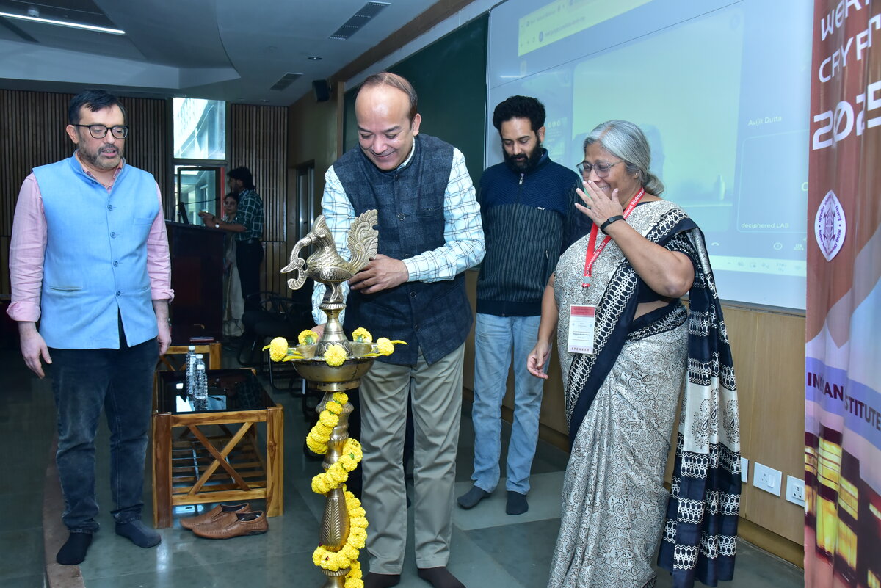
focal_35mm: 31
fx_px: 759
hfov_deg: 60.3
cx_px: 440
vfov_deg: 42.4
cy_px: 294
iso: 1600
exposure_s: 1/200
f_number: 9
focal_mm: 31
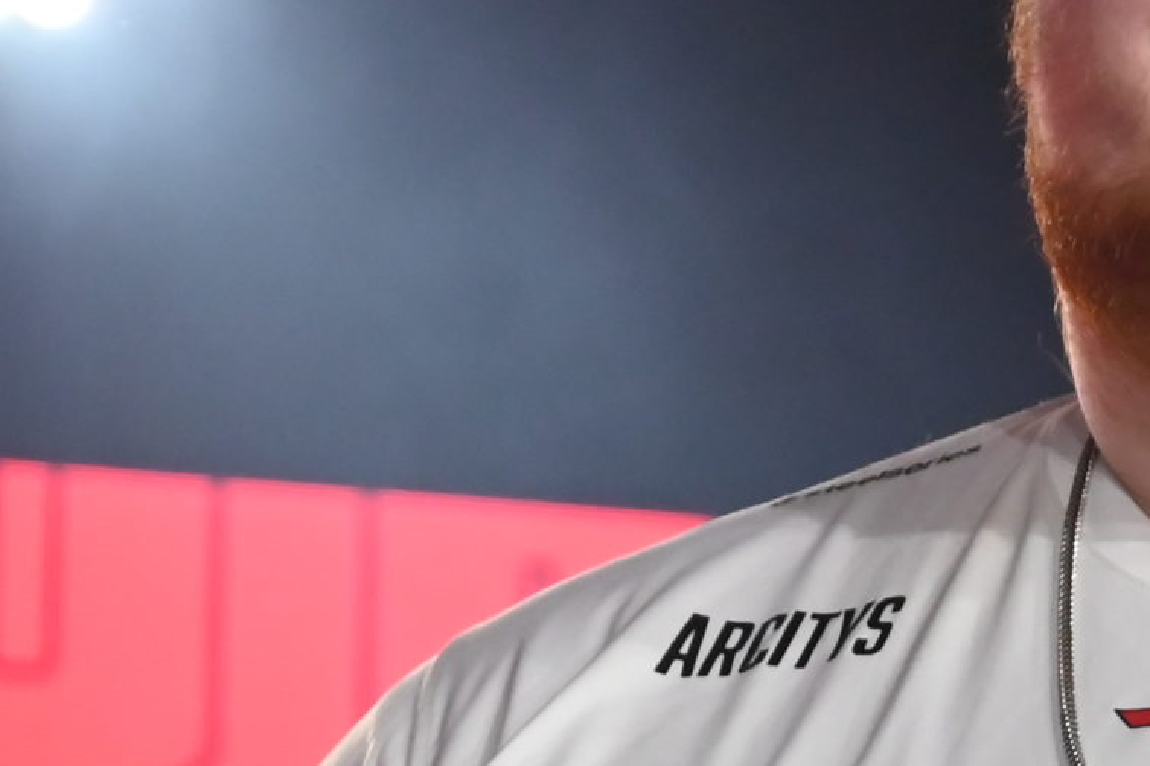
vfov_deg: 3.6
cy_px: 625
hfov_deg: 5.4
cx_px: 1511
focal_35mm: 380
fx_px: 12135
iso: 2500
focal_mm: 75
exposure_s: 1/125
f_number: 5.3
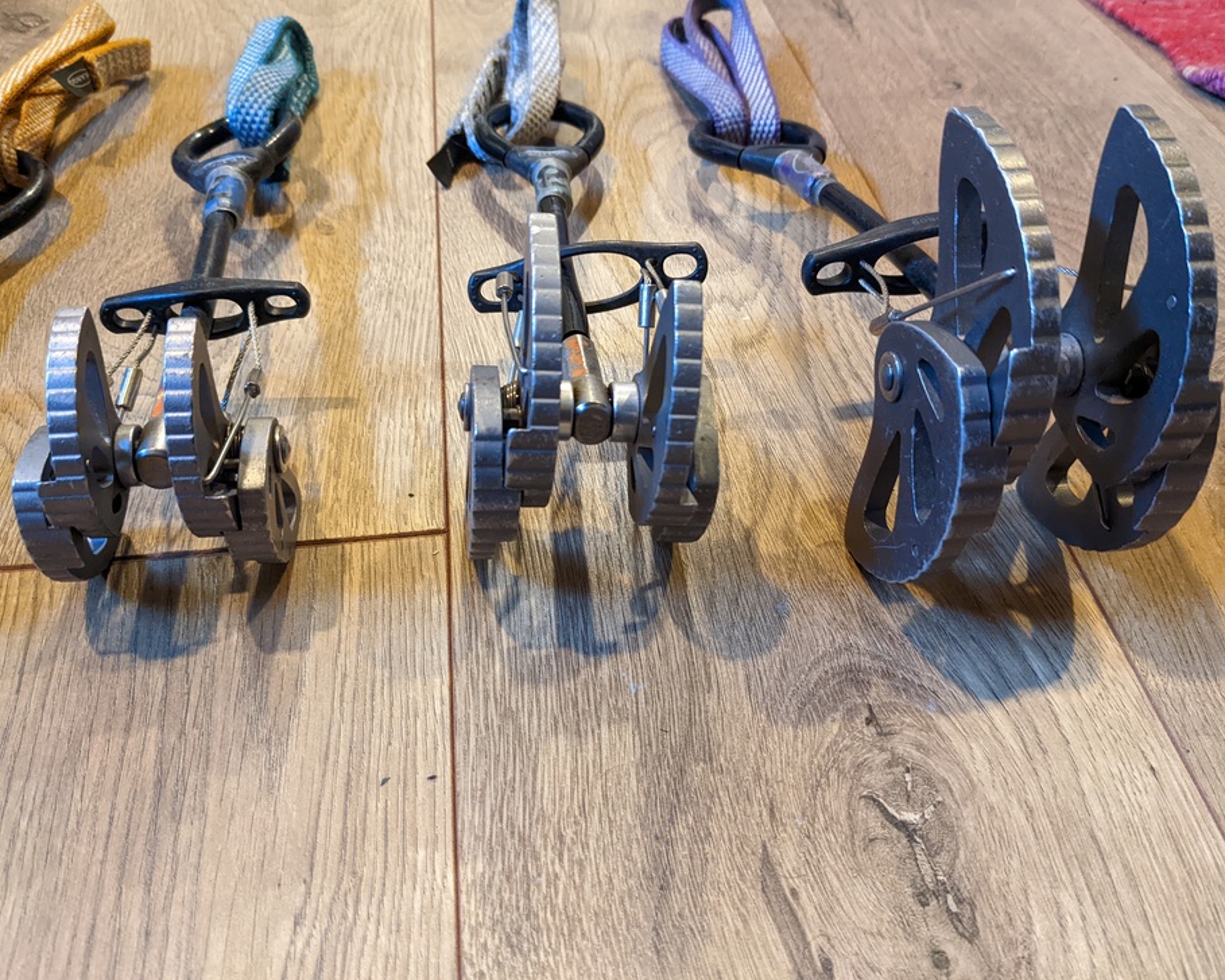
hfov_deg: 60.4
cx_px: 597
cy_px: 483
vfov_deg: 50.0
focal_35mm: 29
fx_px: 1051
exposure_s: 1/60
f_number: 1.73
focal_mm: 4.38
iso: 995
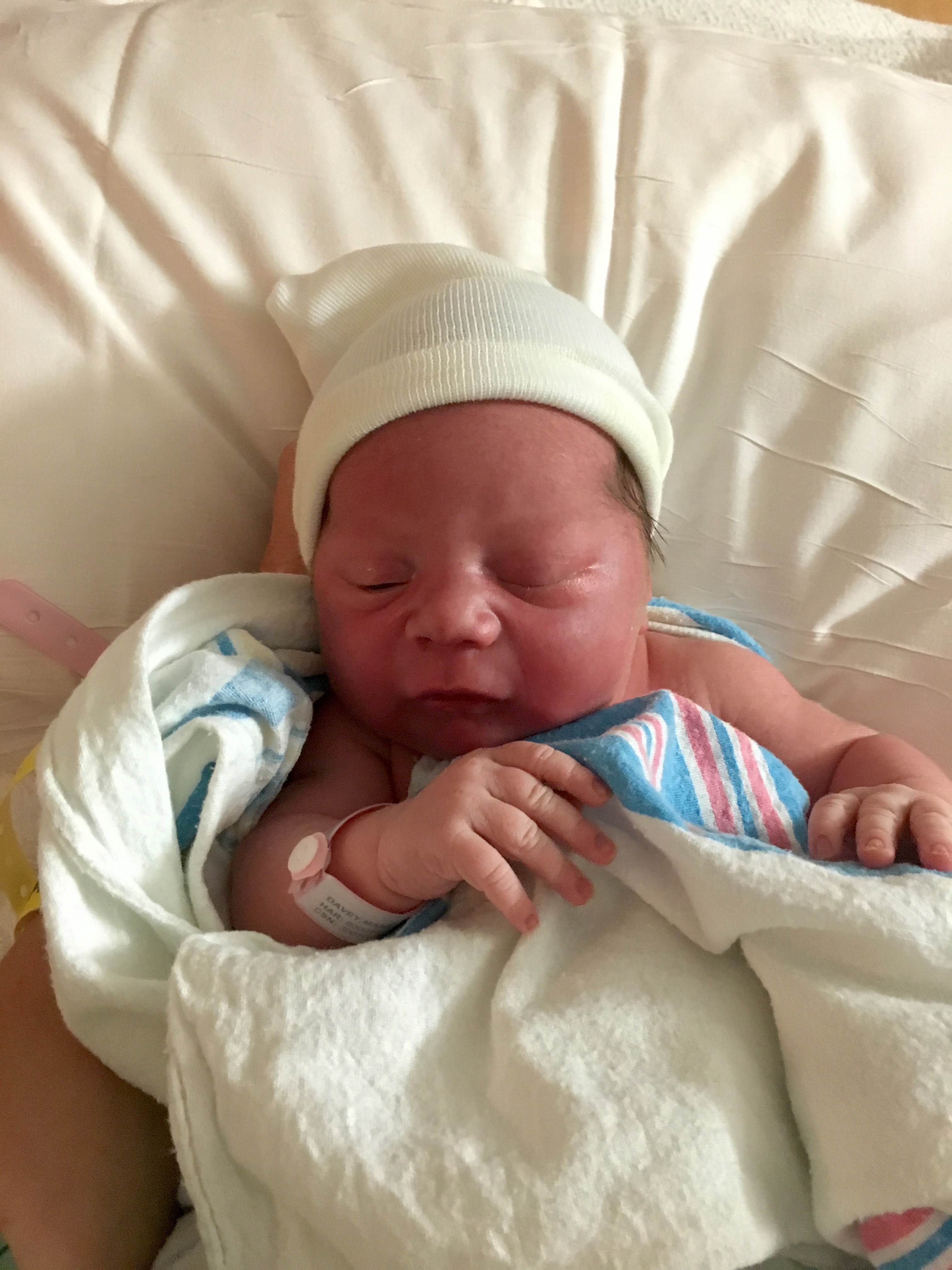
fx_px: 1063
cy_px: 635
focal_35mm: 29
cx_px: 476
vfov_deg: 61.7
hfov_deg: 48.2
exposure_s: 1/15
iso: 500
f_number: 2.2
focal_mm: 4.15
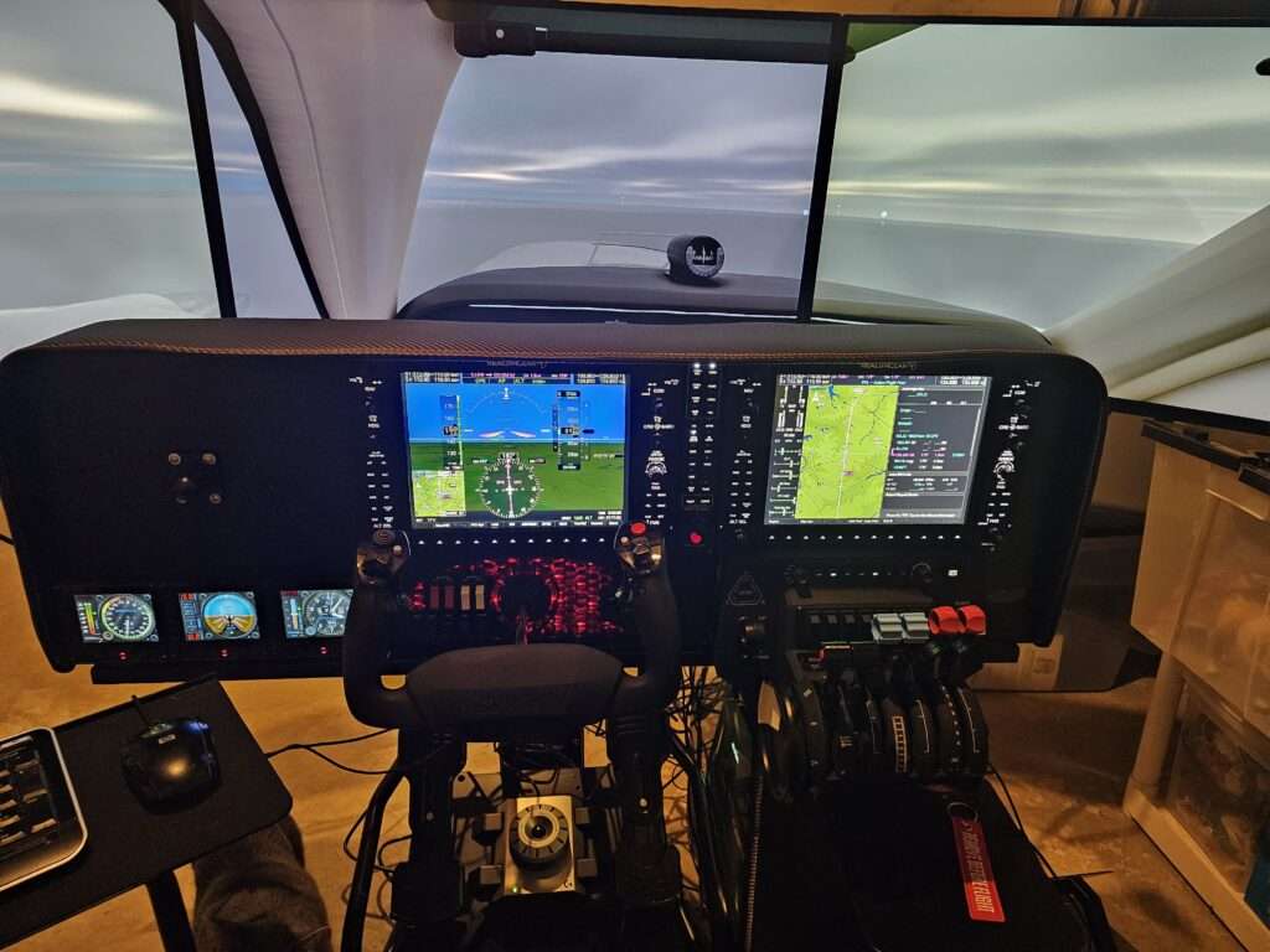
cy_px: 476
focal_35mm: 23
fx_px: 844
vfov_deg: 58.9
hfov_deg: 73.9
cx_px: 635
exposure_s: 1/120
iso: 1000
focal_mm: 6.3
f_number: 1.7
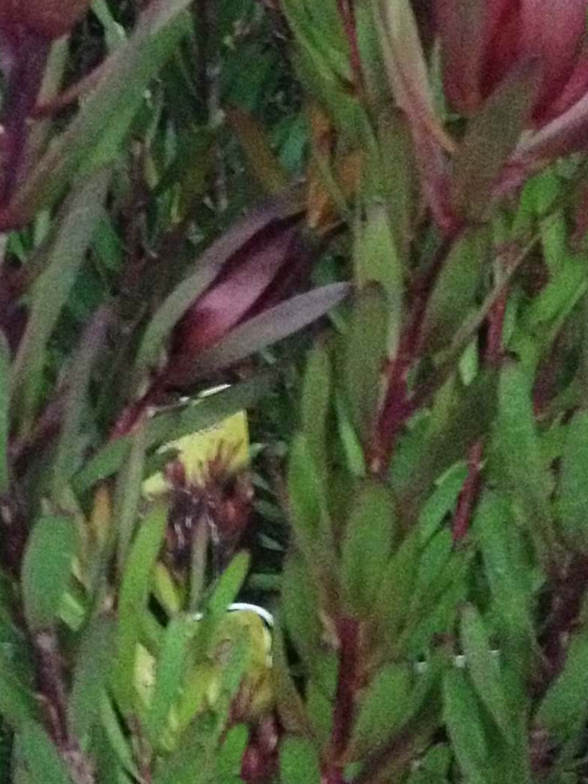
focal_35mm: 110
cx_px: -141
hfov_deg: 13.1
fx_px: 2492
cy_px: 191
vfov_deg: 17.8
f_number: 2.4
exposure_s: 1/15
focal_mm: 4.28
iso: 800
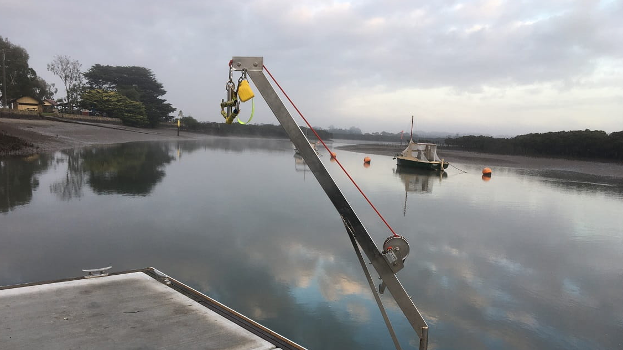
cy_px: 216
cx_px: 309
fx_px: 529
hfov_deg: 61.0
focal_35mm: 32
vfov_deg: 36.5
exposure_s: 1/106
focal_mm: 4.15
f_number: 2.2
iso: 25
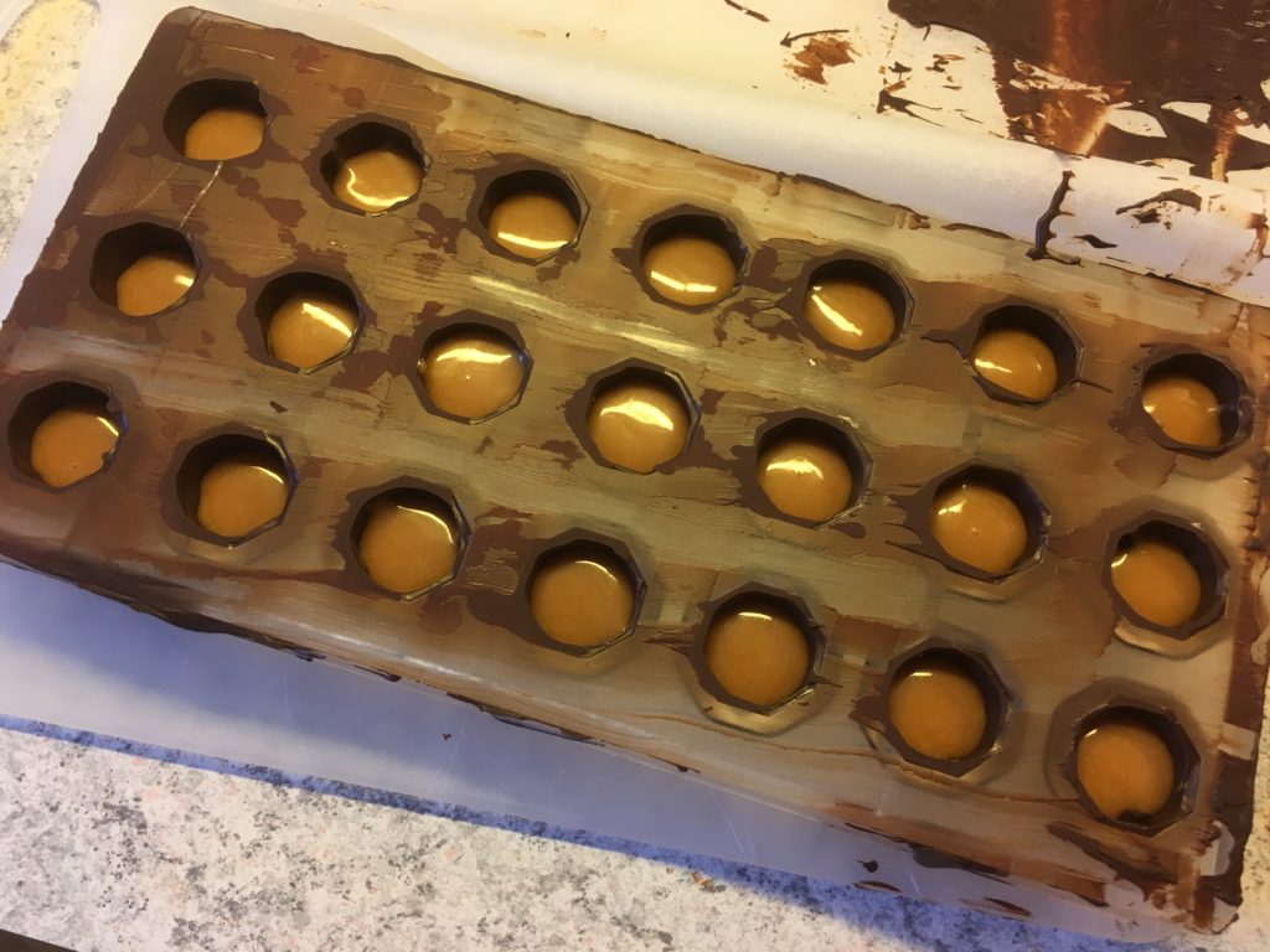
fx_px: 1064
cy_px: 476
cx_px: 635
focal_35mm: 29
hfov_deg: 61.7
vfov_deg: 48.2
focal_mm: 4.15
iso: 40
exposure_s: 1/33
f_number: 2.2
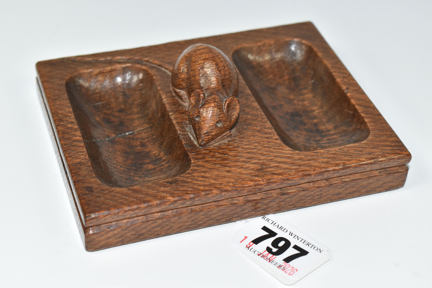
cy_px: 144
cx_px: 216
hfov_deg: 24.6
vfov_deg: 16.6
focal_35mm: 82
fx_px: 990
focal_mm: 55
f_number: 7.1
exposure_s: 1/60
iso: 800
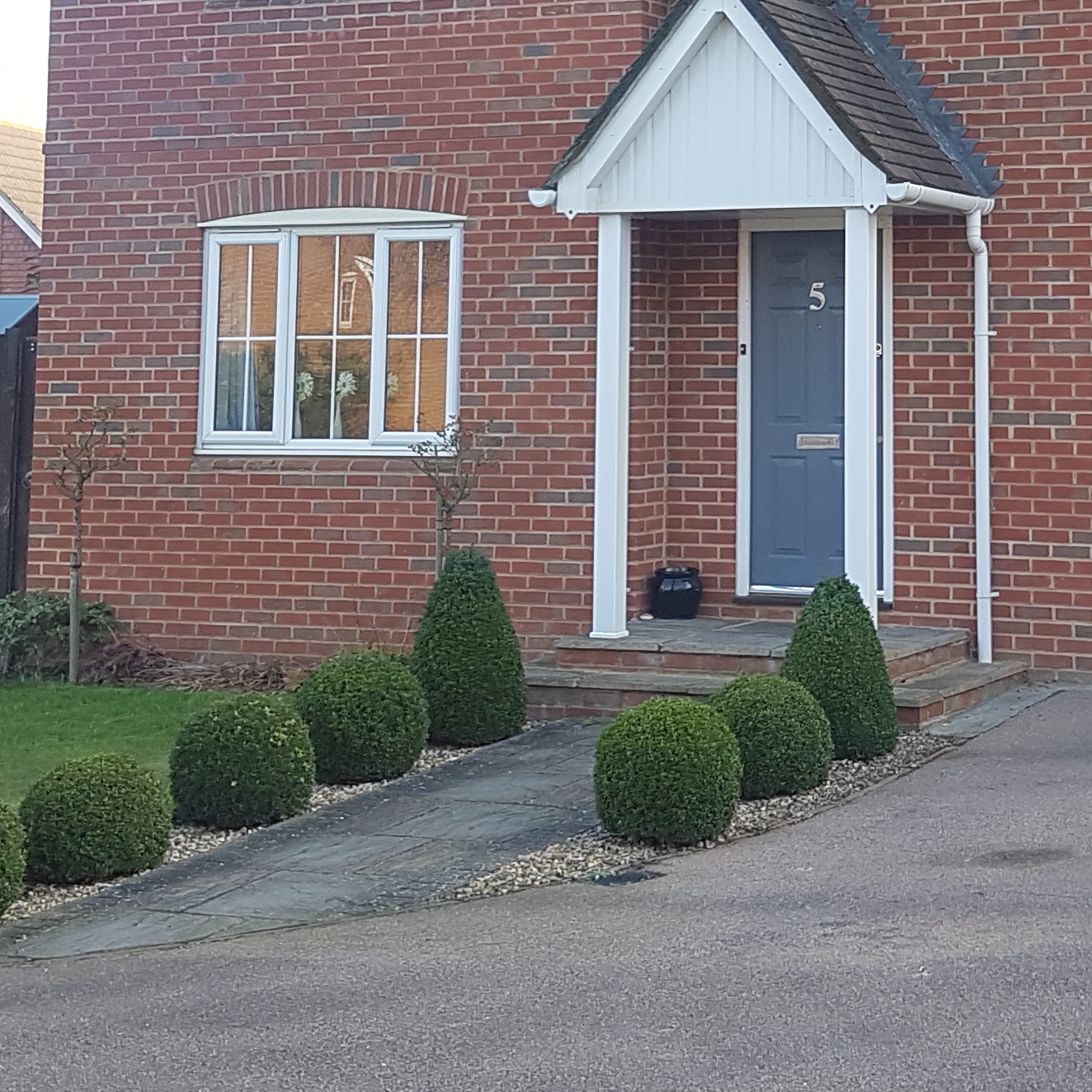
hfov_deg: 24.4
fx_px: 2498
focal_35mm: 70
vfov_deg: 24.0
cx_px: 832
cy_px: 103
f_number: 1.7
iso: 40
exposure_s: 1/309
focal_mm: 4.2
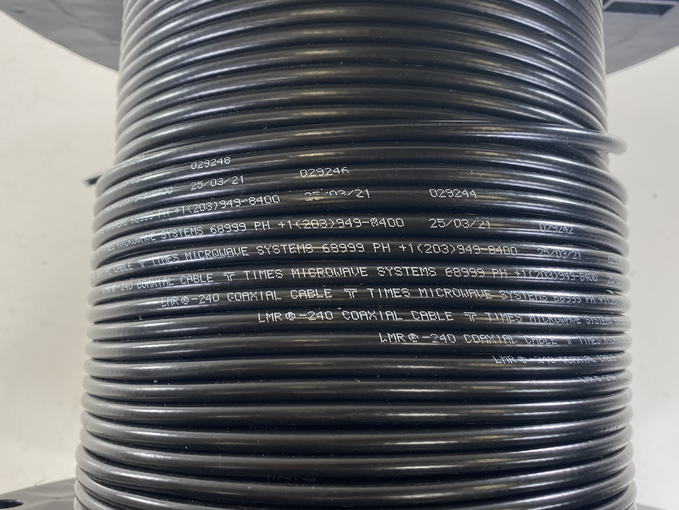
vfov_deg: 41.8
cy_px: 256
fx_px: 667
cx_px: 323
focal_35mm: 34
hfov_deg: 53.9
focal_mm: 4.25
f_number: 1.8
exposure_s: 1/120
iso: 64
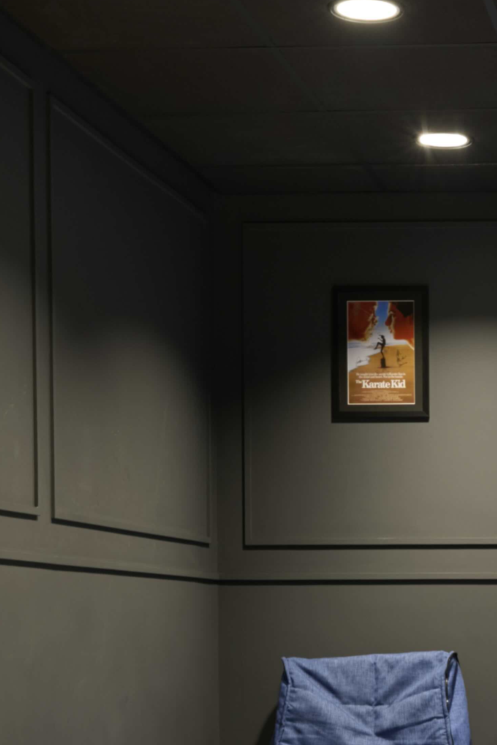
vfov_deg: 22.7
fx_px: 1801
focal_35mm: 87
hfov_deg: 14.7
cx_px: 717
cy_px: 689
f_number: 8
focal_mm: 24
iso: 400
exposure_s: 1/8
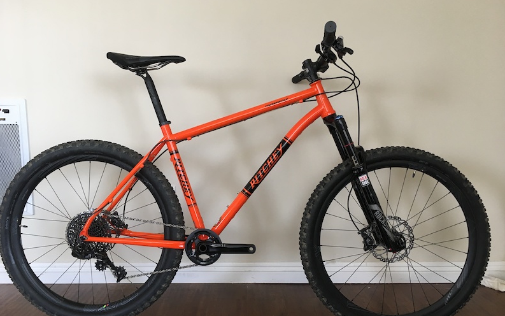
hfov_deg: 61.2
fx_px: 427
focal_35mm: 31
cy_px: 180
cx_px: 251
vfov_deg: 40.5
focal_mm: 4.15
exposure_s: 1/30
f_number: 2.2
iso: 32
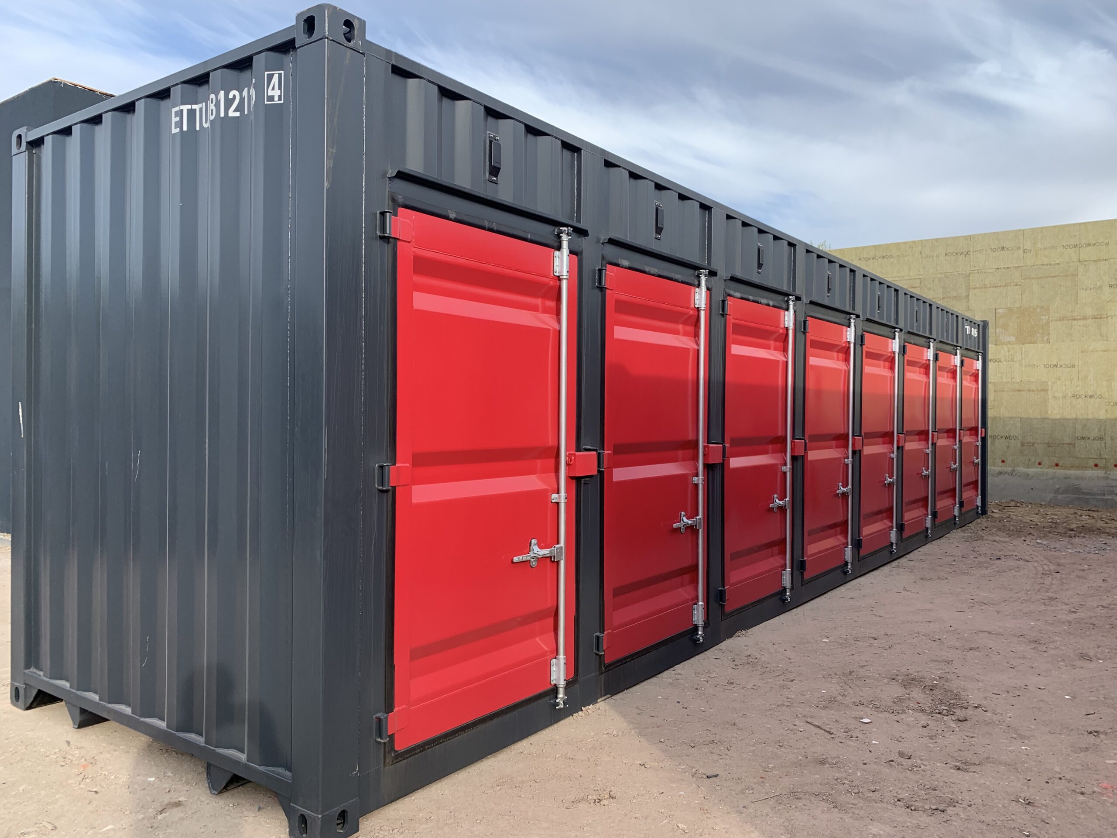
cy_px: 419
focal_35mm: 26
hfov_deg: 67.3
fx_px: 839
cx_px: 558
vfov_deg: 53.1
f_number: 1.8
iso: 25
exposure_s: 1/558
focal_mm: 4.25
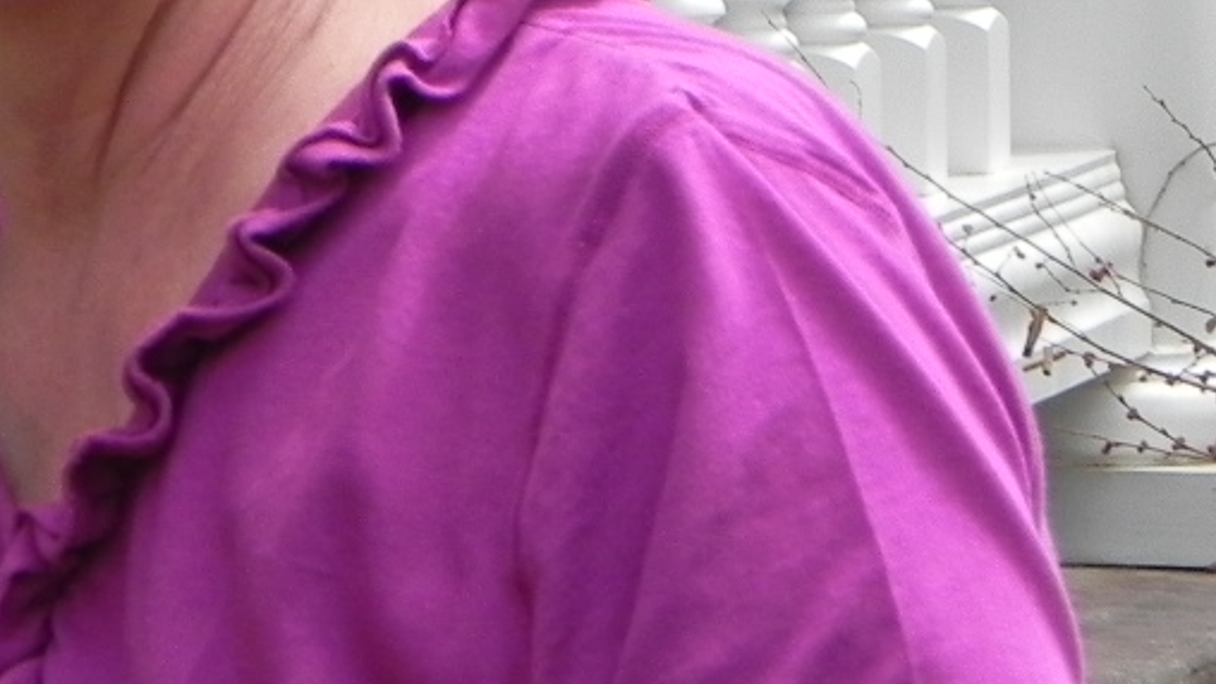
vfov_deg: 3.4
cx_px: -548
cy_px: 299
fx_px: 11610
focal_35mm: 360
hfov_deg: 5.9
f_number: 6.3
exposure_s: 1/280
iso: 160
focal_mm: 18.8
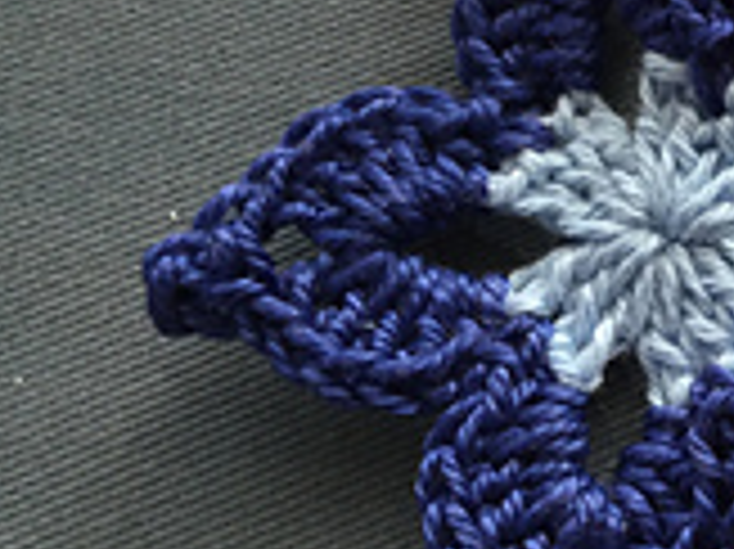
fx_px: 2013
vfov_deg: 15.5
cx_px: 1103
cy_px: 124
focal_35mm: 95
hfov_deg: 18.3
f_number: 2.4
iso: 80
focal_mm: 3.3
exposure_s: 1/33
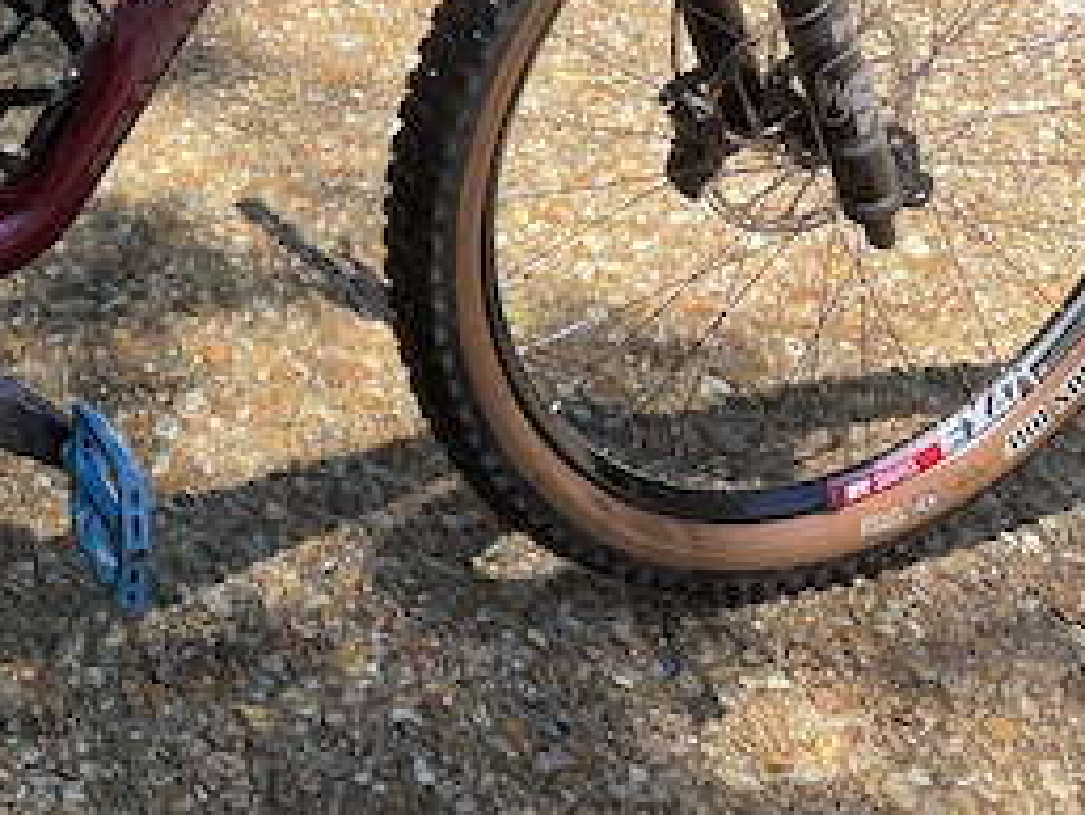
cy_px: -160
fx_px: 2540
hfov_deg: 22.8
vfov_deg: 17.4
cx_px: -101
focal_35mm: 81
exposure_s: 1/442
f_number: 1.6
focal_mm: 4.2
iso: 32
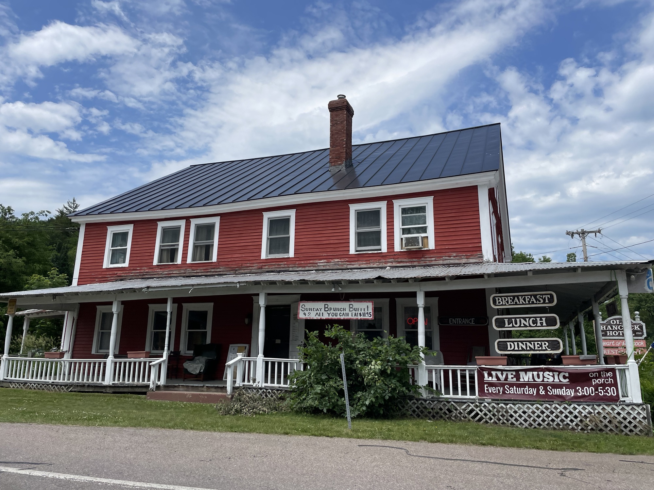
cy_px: 245
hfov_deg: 67.3
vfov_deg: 53.1
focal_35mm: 26
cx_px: 327
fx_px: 491
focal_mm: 4.2
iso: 32
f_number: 1.6
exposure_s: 1/5291
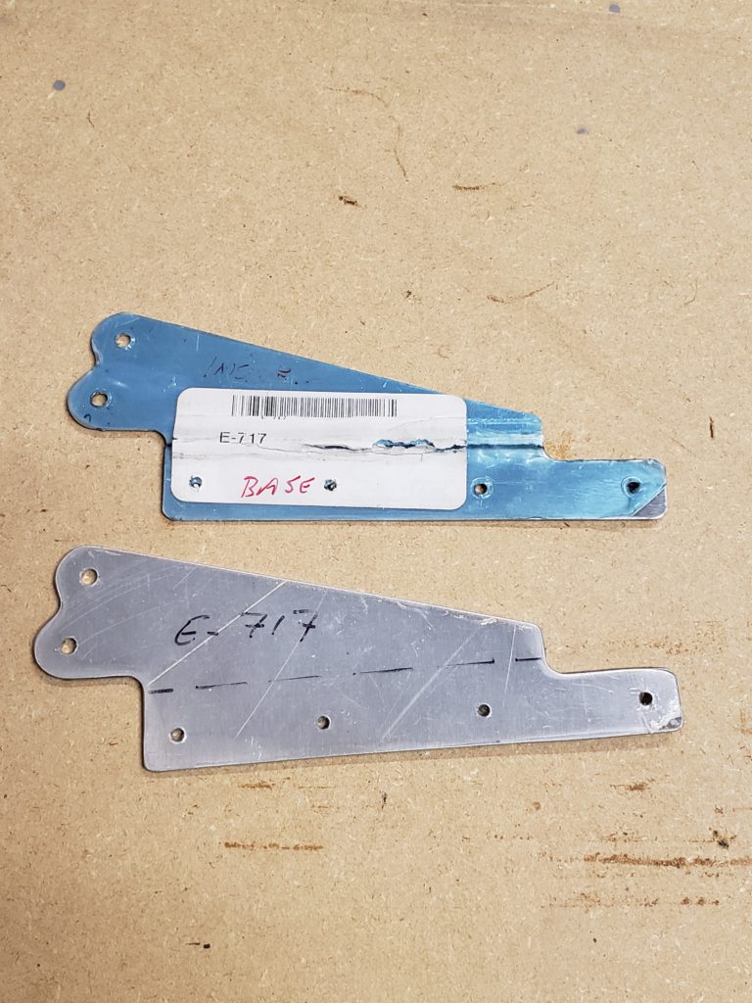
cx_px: 376
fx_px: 753
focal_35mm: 26
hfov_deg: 53.1
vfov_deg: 67.3
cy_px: 502
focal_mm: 4.3
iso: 200
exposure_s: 1/60
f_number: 2.4
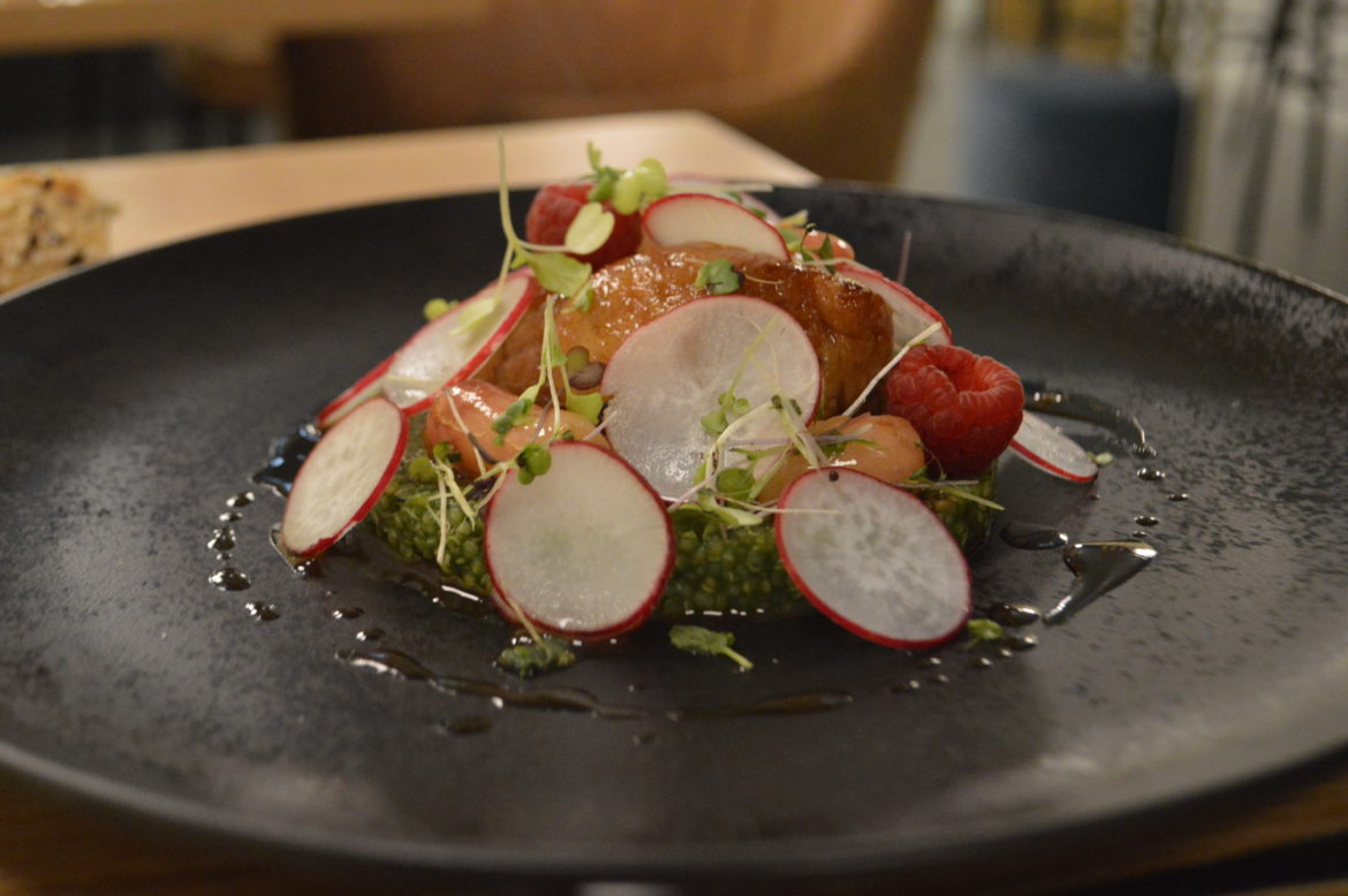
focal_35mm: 48
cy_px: 448
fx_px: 1796
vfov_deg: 28.0
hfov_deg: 41.1
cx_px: 674
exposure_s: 1/20
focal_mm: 32
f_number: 4.8
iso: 3200
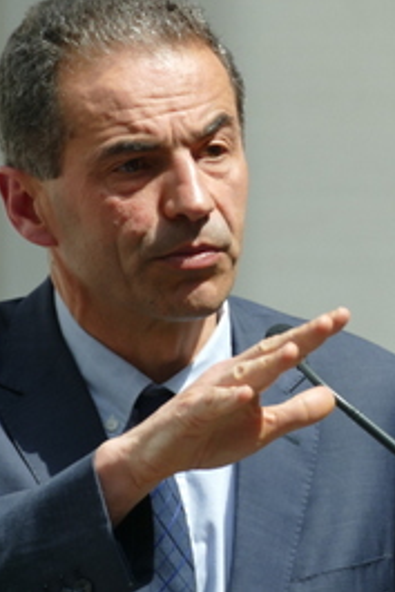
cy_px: 296
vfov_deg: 2.4
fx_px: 14381
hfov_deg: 1.6
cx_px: 127
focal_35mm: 875
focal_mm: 146
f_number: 4
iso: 125
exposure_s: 1/500
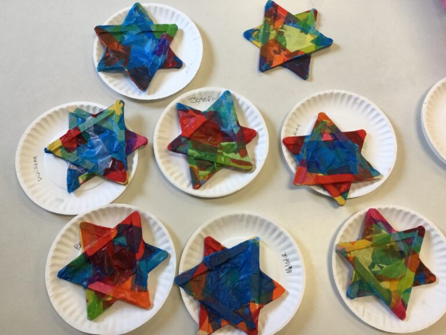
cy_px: 168
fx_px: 399
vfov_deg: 45.4
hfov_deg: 58.4
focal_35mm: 31
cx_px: 223
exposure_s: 1/30
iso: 32
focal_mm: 3.3
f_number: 2.4
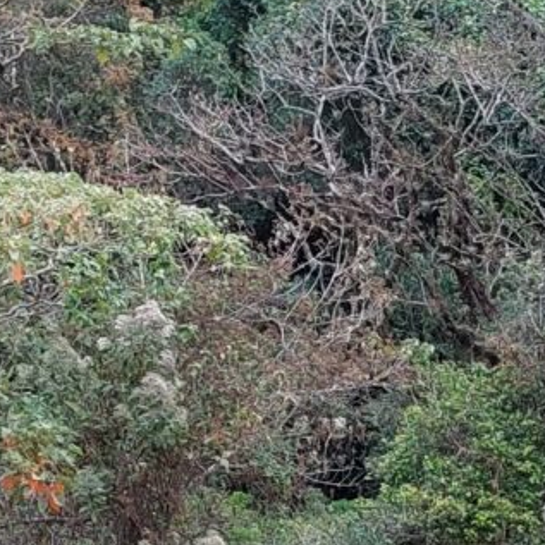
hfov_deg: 12.0
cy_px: 995
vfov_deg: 11.7
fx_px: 2440
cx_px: 889
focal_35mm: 137
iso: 32
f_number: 1.8
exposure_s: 1/120
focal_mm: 5.23
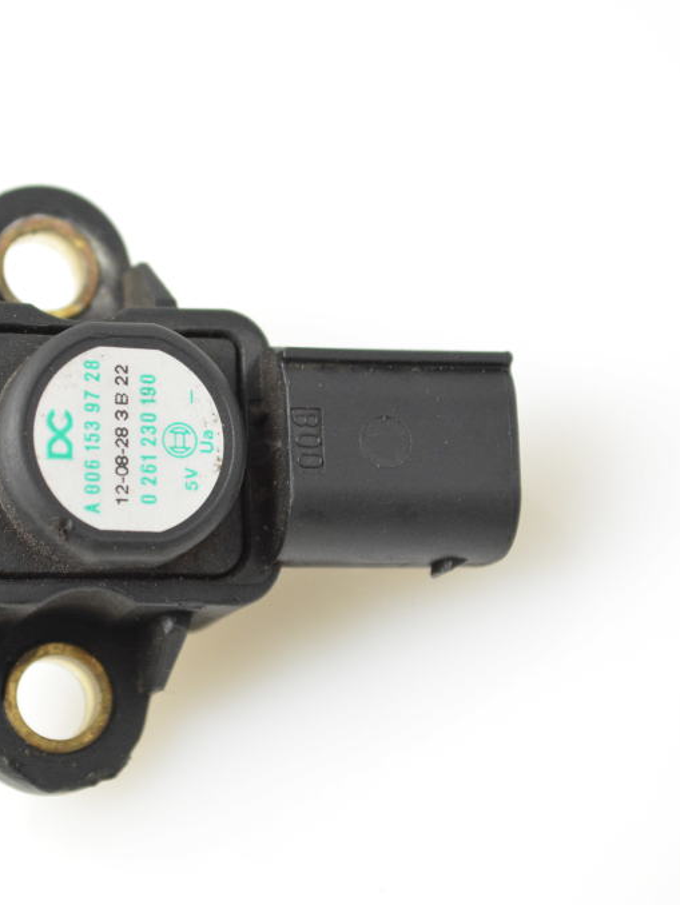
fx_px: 3134
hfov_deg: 12.3
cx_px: 166
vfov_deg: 16.4
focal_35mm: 120
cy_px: 454
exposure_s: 1/160
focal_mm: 55
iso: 2000
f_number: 6.3
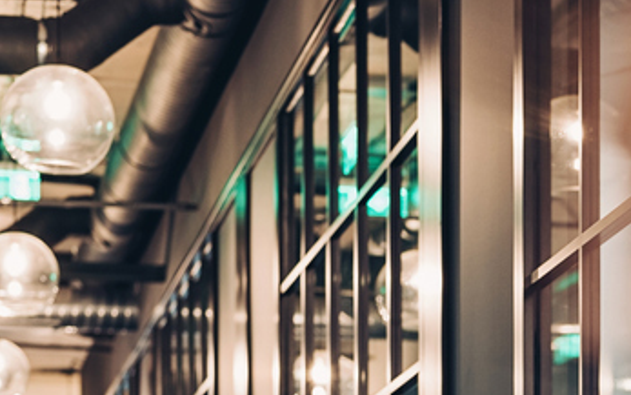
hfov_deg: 11.2
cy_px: 714
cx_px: 746
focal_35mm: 184
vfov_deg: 7.0
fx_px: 3165
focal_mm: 50
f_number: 2.5
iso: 160
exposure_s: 1/8
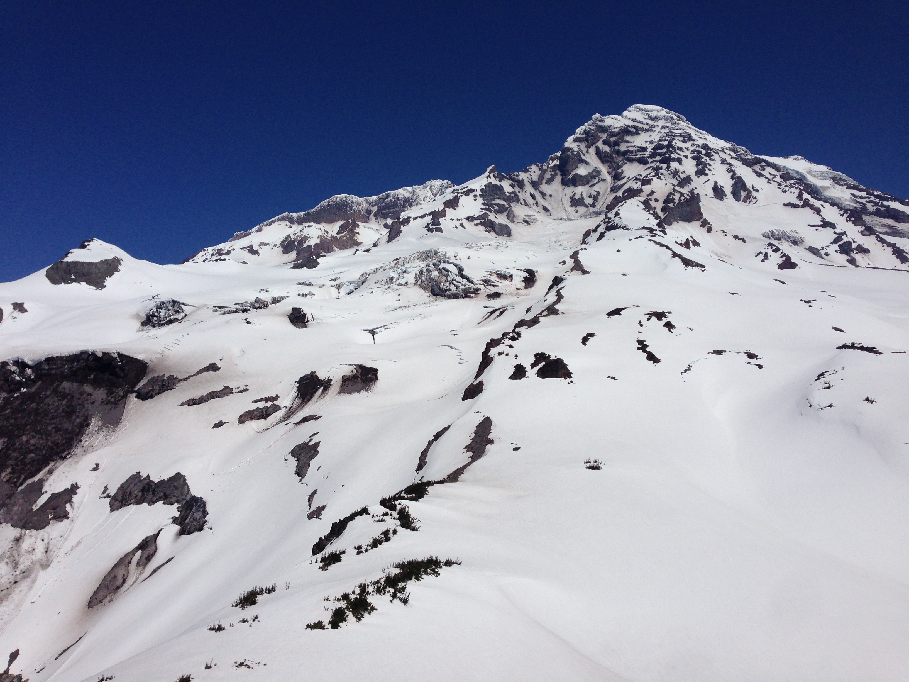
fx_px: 867
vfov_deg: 42.9
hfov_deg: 55.4
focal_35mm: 33
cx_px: 454
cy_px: 341
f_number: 2.4
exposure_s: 1/9091
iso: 50
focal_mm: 4.12
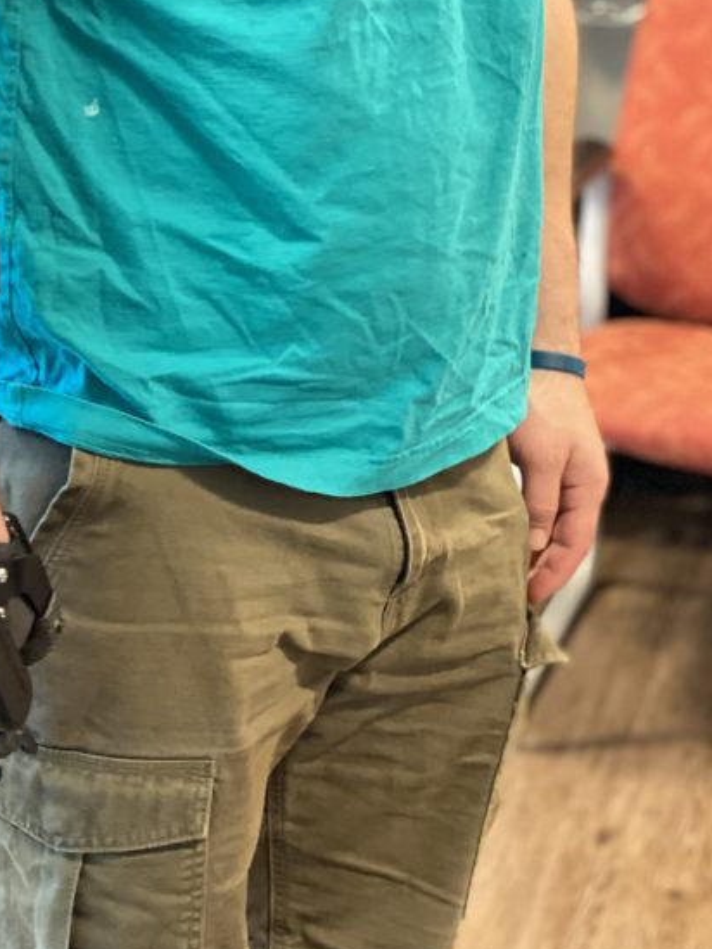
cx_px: 92
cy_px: 116
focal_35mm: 97
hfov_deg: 15.1
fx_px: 2659
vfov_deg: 19.9
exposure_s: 1/40
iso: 400
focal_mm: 6
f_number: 2
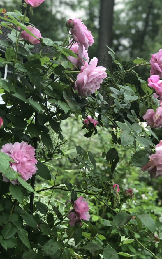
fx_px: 431
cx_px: 93
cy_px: 129
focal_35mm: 61
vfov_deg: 33.5
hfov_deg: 21.3
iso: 20
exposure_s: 1/30
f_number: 2.8
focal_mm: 6.6
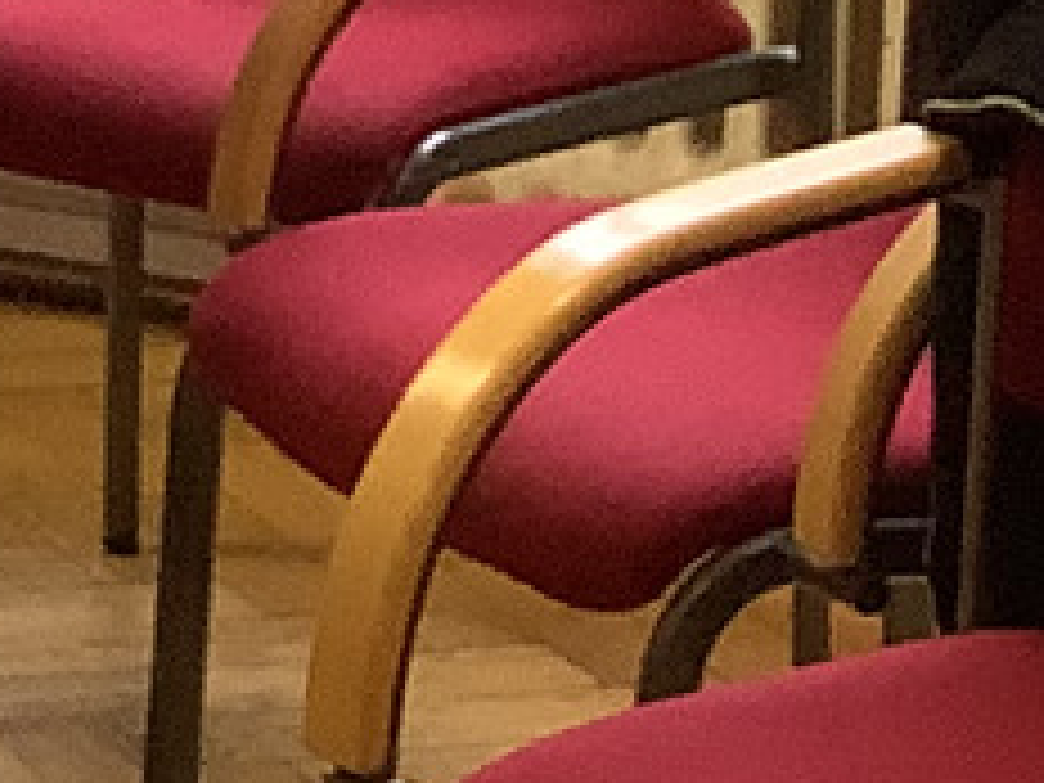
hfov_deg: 8.5
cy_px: -837
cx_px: -1220
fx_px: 6575
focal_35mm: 218
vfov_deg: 6.6
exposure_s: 1/50
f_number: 2.4
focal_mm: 3.3
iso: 64
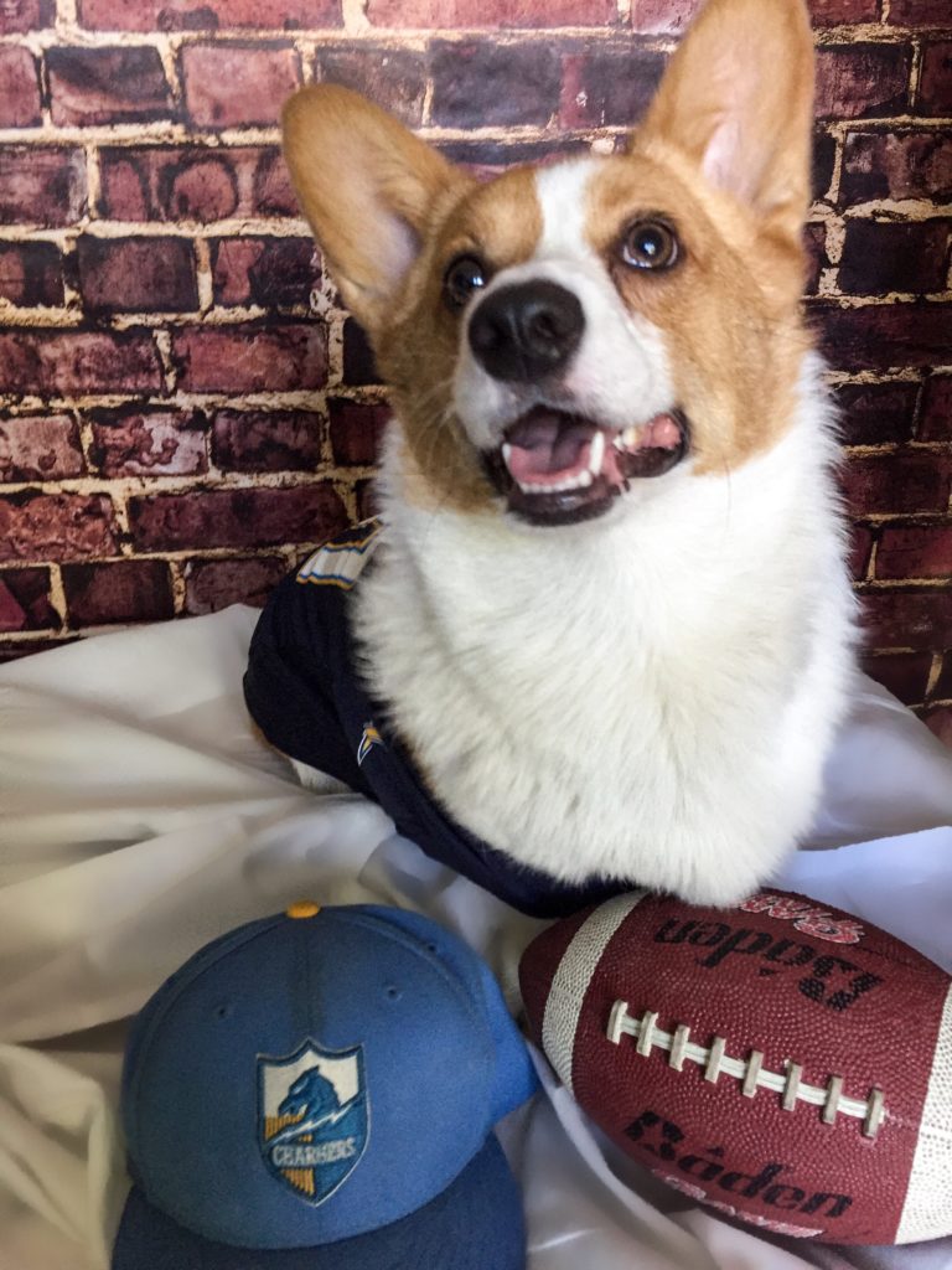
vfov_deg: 61.7
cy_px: 635
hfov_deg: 48.2
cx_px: 476
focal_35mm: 29
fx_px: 1063
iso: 200
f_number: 2.2
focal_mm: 4.15
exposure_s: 1/30
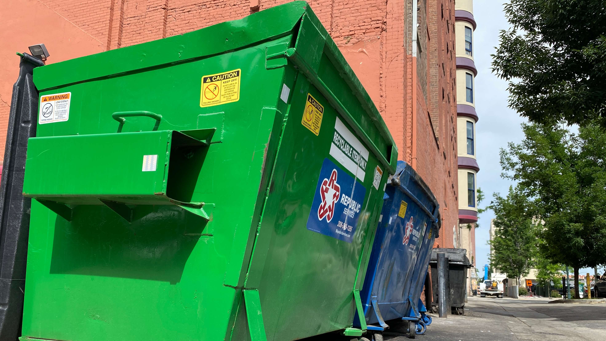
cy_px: 218
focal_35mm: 29
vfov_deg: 39.8
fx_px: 466
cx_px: 303
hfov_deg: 66.1
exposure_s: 1/1258
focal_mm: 4.25
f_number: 1.8
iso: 32
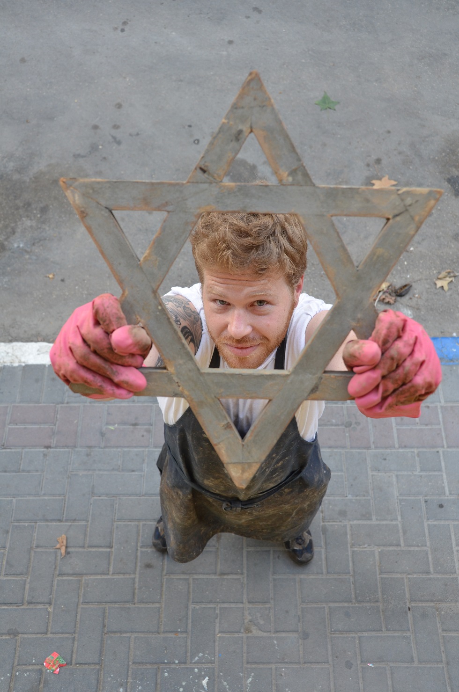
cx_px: 230
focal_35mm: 33
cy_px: 346
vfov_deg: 57.3
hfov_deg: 39.8
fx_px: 634
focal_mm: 22
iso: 400
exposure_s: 1/100
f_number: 5
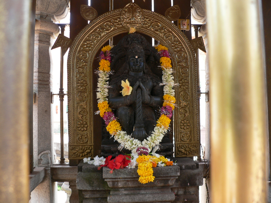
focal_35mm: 36
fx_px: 282
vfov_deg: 39.7
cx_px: 136
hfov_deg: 51.4
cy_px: 102
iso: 100
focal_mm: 6
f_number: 2.8
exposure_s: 1/60
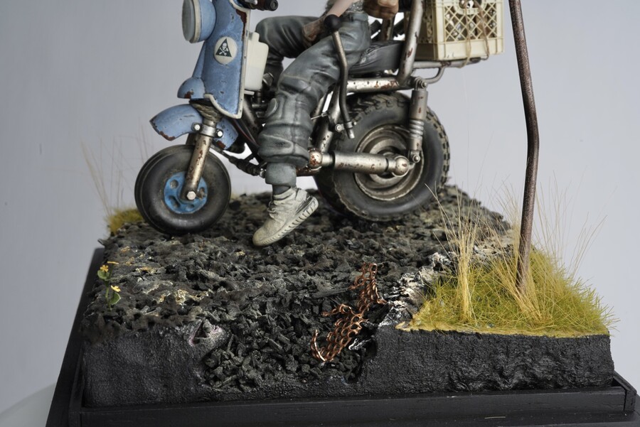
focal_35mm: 50
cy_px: 214
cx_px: 320
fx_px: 889
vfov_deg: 27.0
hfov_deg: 39.6
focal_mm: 50
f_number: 16
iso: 100
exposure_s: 1/125
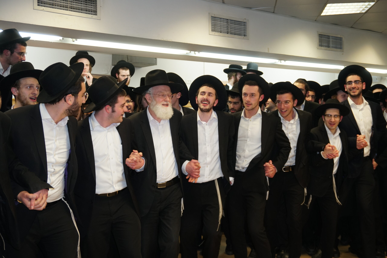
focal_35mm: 40
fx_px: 435
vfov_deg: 33.0
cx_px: 194
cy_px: 129
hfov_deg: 47.9
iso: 640
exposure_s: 1/125
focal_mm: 27
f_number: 4.5
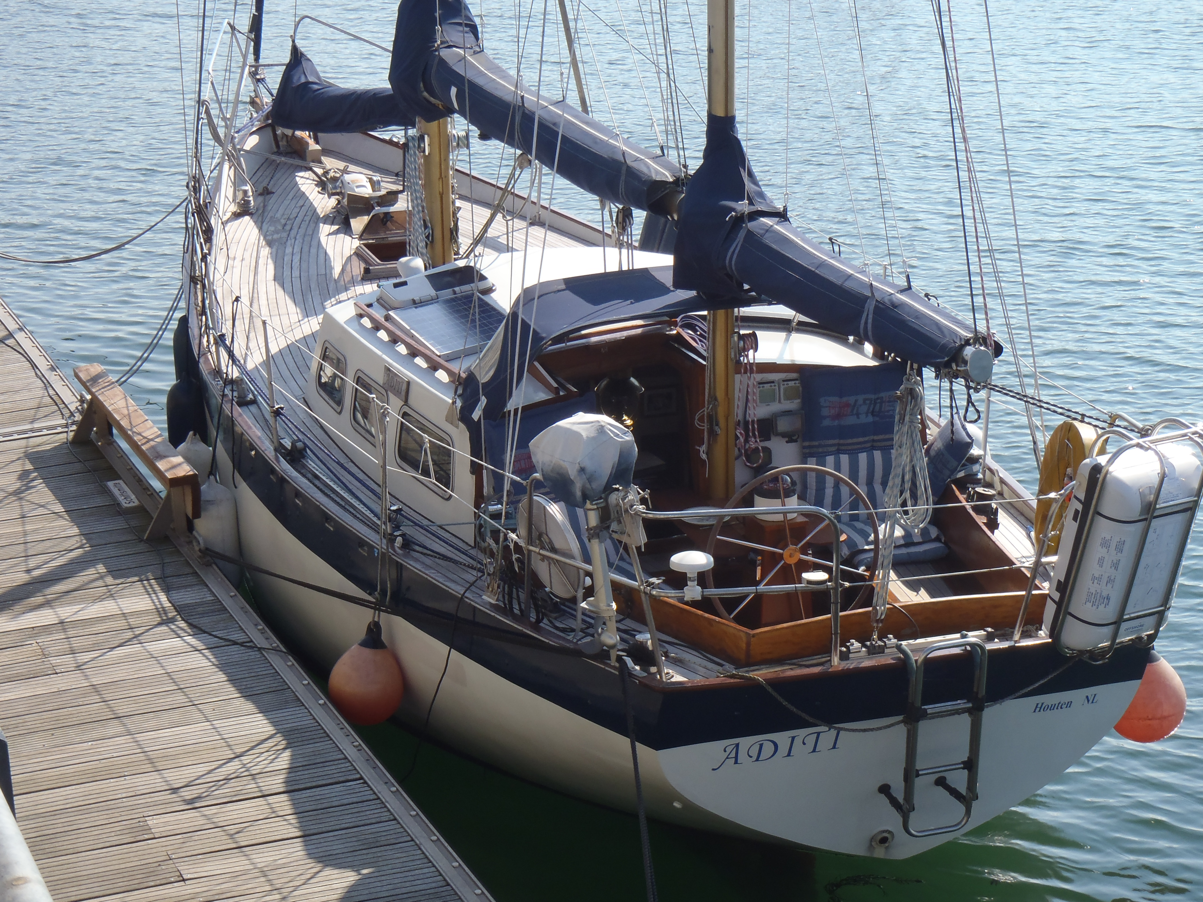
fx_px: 2537
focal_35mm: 73
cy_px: 451
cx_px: 602
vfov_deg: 20.2
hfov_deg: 26.7
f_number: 5.7
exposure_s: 1/250
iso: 80
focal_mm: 13.09
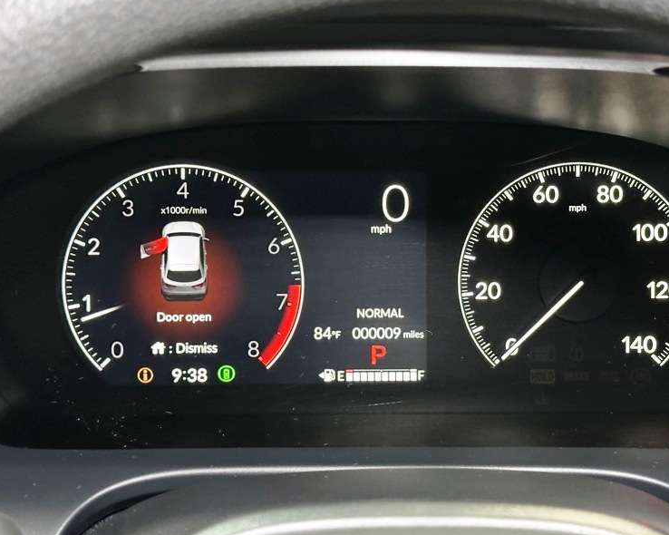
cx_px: 373
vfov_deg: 23.5
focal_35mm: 65
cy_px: 268
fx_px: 1287
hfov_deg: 29.1
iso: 640
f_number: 1.78
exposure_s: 1/24
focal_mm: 6.86
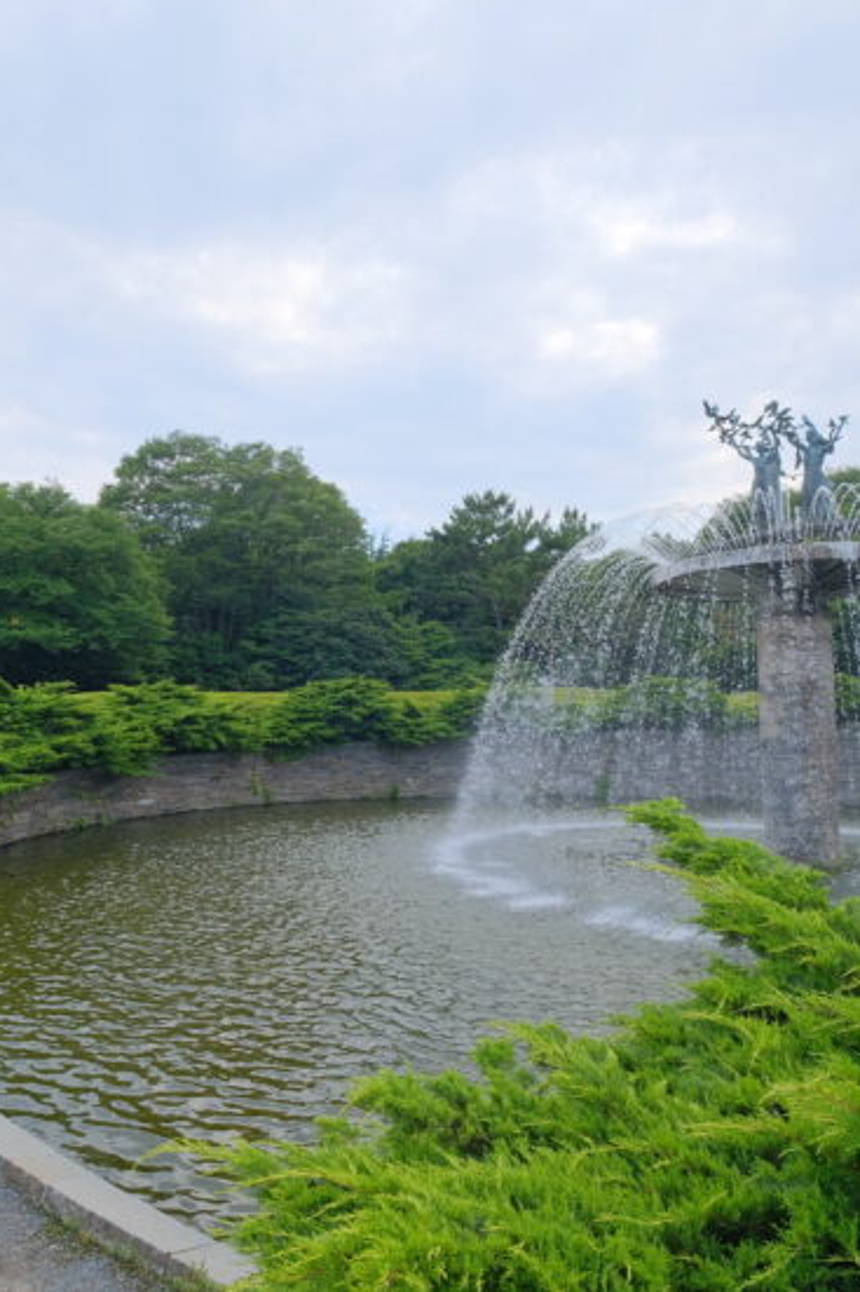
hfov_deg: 54.9
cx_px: 377
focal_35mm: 23
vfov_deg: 76.1
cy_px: 634
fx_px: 825
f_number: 5.6
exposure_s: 1/480
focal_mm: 10
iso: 640
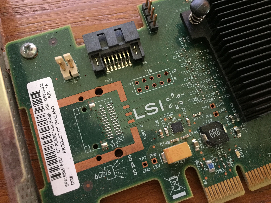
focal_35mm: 30
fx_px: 235
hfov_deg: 60.0
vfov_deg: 46.8
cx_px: 136
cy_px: 102
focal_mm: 4.15
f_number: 2.2
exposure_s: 1/17
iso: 400
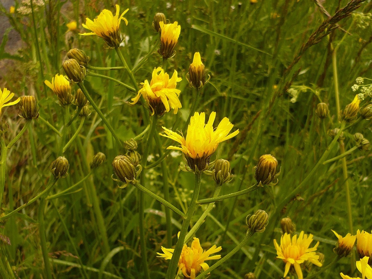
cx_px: 186
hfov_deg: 52.6
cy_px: 140
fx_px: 376
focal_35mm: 35
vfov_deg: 40.7
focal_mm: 5.8
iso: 100
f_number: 2.8
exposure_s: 1/250
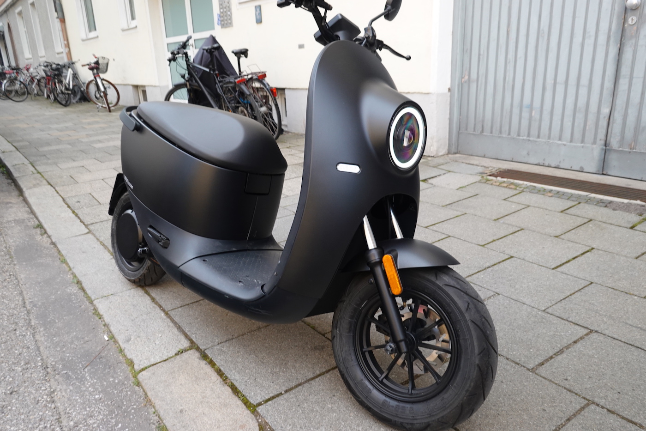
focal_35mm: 27
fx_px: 484
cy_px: 216
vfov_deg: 47.9
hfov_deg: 67.4
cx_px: 323
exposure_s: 1/30
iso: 250
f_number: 3.5
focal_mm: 10.17
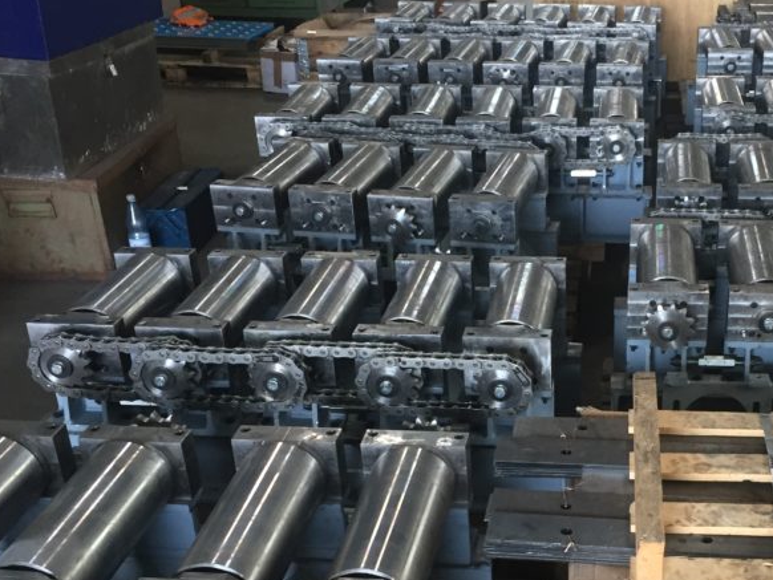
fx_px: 1139
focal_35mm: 51
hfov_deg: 36.6
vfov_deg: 28.0
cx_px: 582
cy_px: 462
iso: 125
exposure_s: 1/33
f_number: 2.2
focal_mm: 4.15
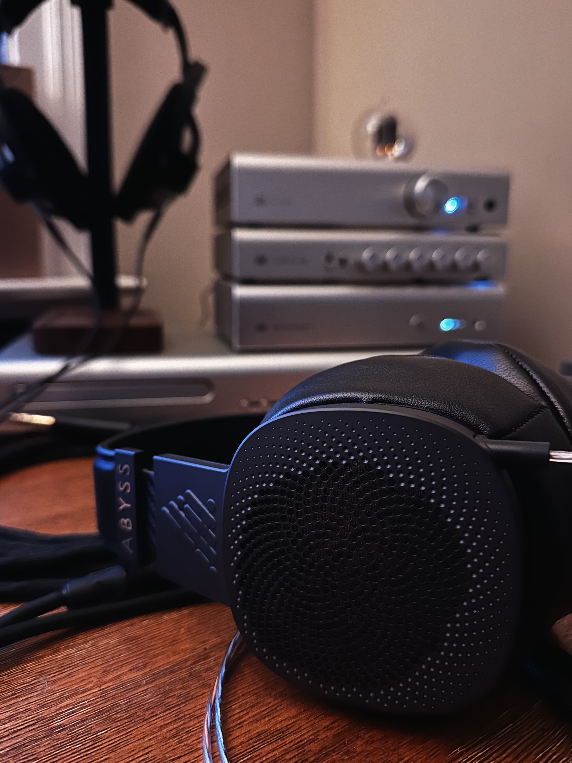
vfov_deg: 67.3
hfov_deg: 53.0
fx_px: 573
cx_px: 266
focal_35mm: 26
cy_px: 385
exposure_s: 1/15
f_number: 1.78
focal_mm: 6.86
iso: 4000
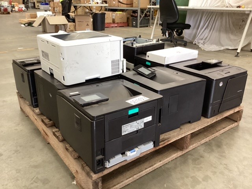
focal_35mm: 31
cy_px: 94
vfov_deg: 45.4
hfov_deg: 58.4
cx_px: 126
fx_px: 226
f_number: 2.4
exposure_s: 1/50
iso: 160
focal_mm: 3.3
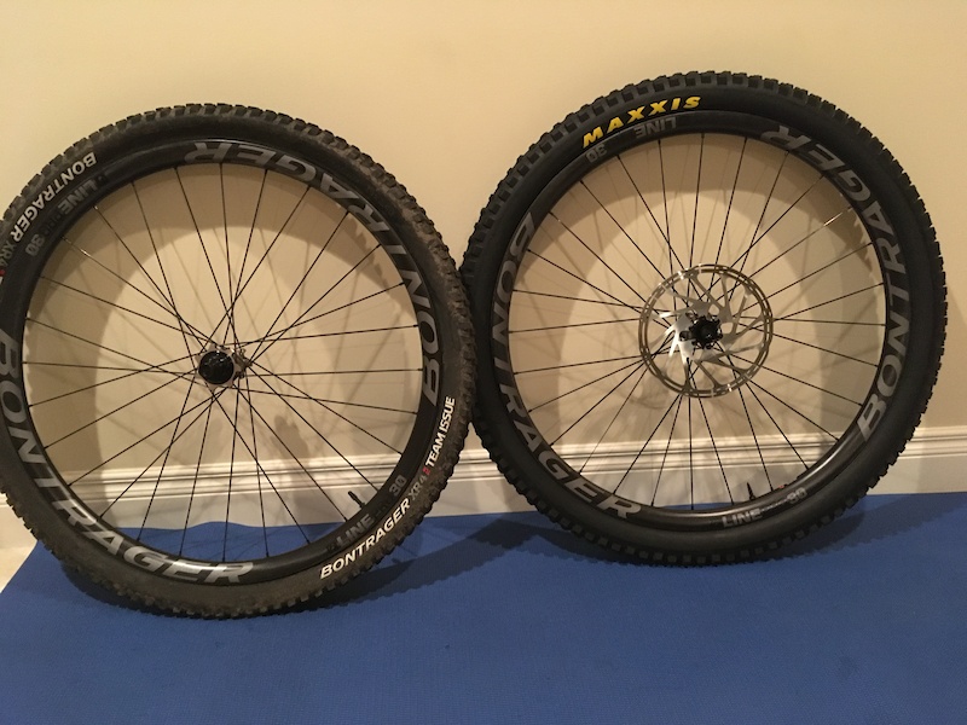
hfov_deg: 61.7
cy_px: 362
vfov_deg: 48.2
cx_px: 484
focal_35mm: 29
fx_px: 810
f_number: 2.2
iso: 320
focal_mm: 4.15
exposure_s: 1/15
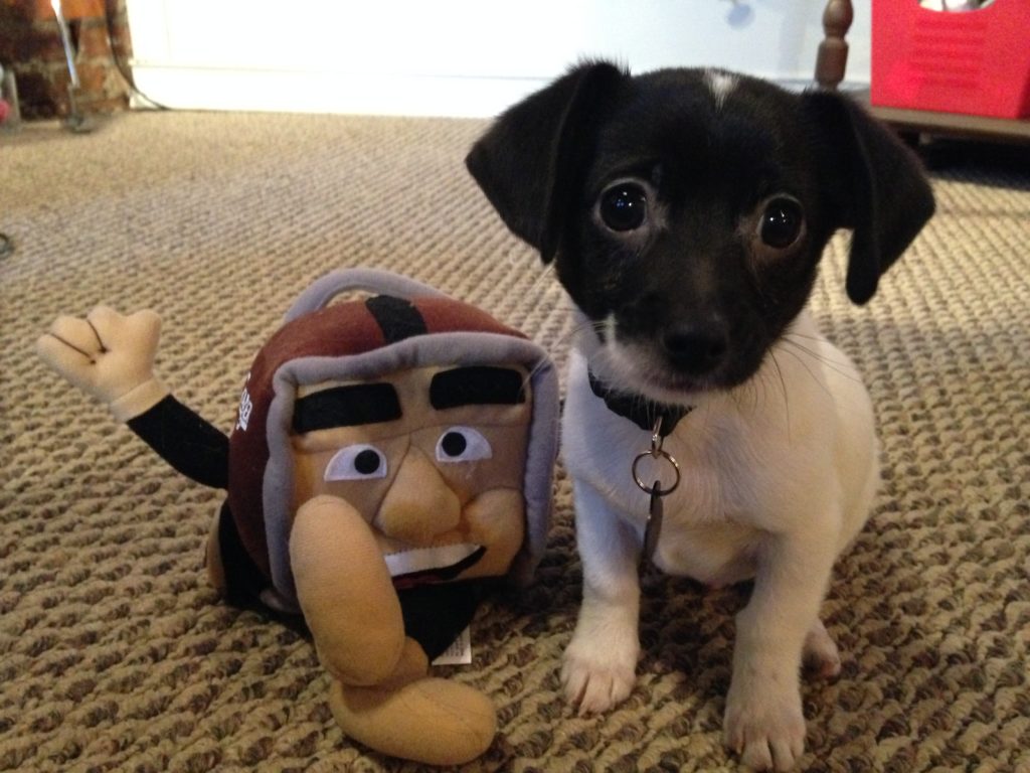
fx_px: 982
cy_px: 386
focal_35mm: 33
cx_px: 515
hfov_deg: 55.4
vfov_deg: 42.9
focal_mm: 4.12
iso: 800
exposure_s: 1/15
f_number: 2.4
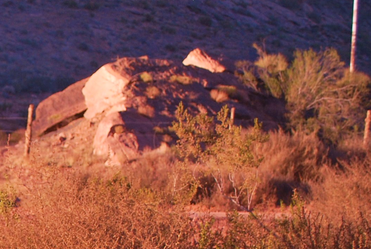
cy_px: 394
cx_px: -250
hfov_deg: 13.1
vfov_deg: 9.3
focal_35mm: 144
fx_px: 1486
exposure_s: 1/640
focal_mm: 26
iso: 200
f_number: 4.2
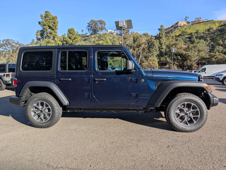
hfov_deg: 71.5
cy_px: 85
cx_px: 113
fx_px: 157
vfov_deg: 56.9
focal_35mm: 24
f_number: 1.68
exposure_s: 1/5291
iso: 19
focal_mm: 6.9
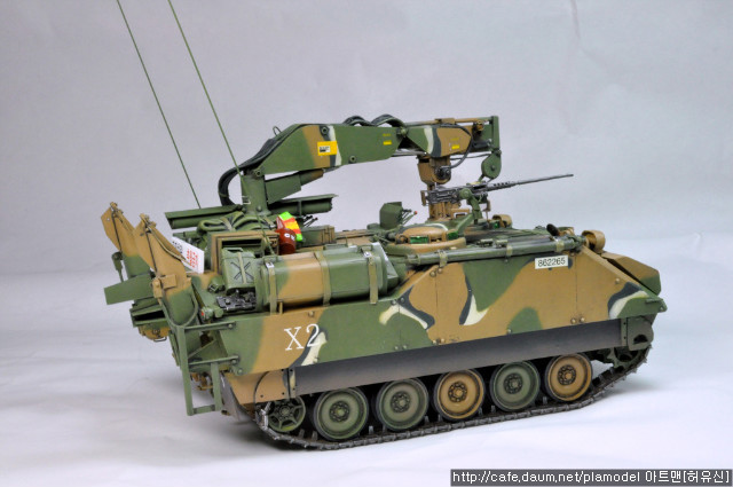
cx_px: 366
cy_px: 244
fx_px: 1342
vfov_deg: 20.6
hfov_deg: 30.5
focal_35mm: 66
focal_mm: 44
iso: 2200
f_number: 32
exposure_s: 1/30
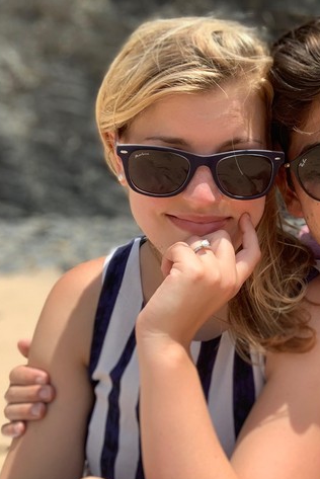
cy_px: 241
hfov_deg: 28.8
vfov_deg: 43.6
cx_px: 285
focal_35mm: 45
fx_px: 599
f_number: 2.2
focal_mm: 2.87
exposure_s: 1/709
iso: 16
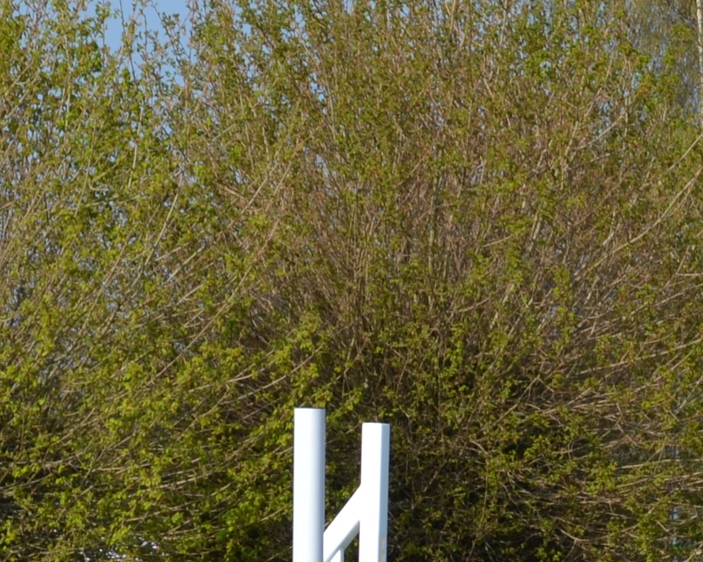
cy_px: 731
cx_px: 591
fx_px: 6241
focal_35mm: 300
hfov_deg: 6.4
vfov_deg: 5.1
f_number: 8
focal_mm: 48
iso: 100
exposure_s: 1/250
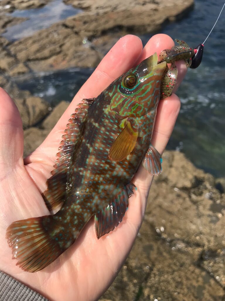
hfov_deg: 49.7
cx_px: 112
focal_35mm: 28
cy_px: 150
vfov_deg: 63.4
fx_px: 243
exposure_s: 1/2083
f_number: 1.8
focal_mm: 3.99
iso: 20
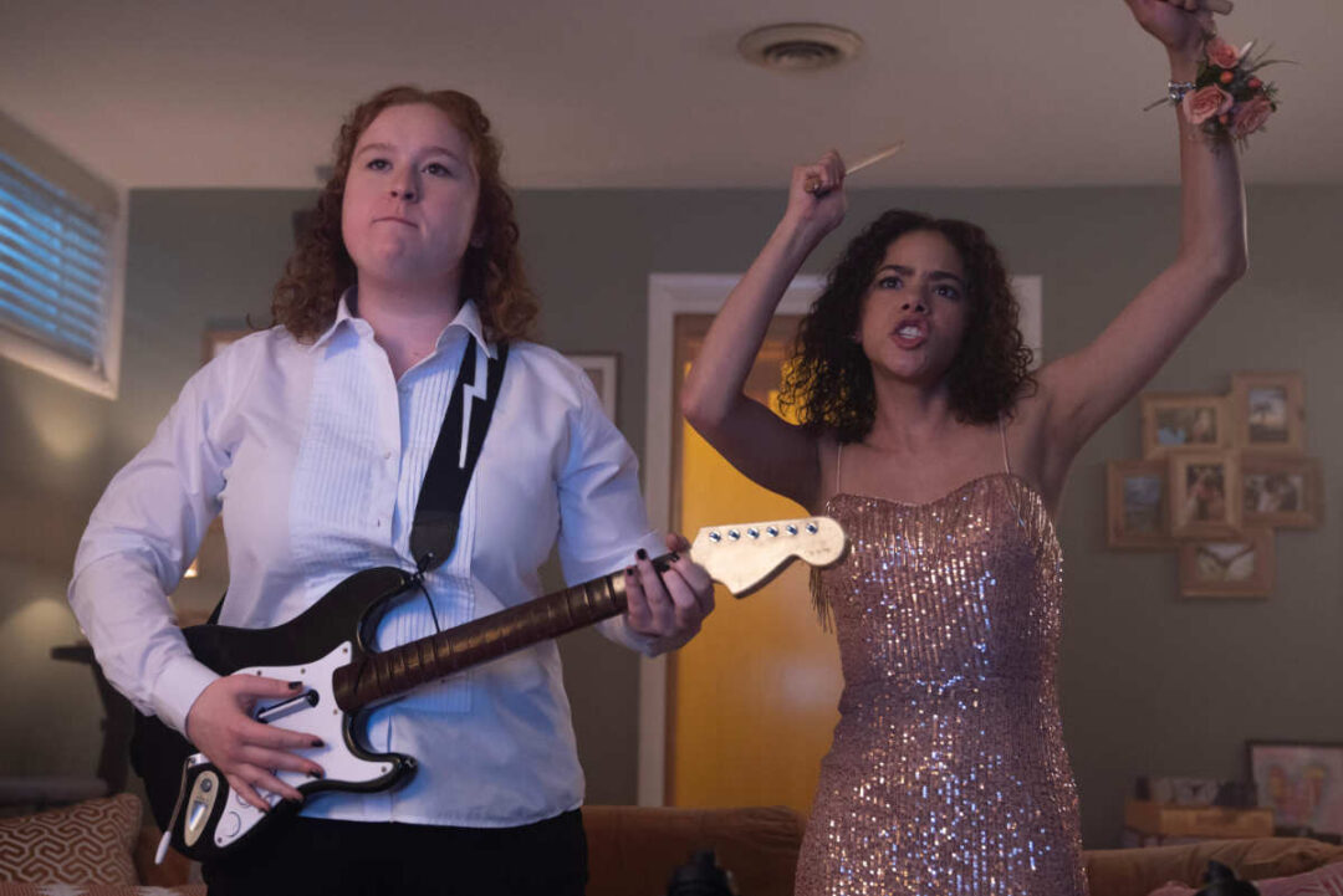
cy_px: 448
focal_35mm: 37
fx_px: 1381
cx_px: 672
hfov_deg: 51.9
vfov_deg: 36.0
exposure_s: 1/100
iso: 1600
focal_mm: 37
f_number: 2.8
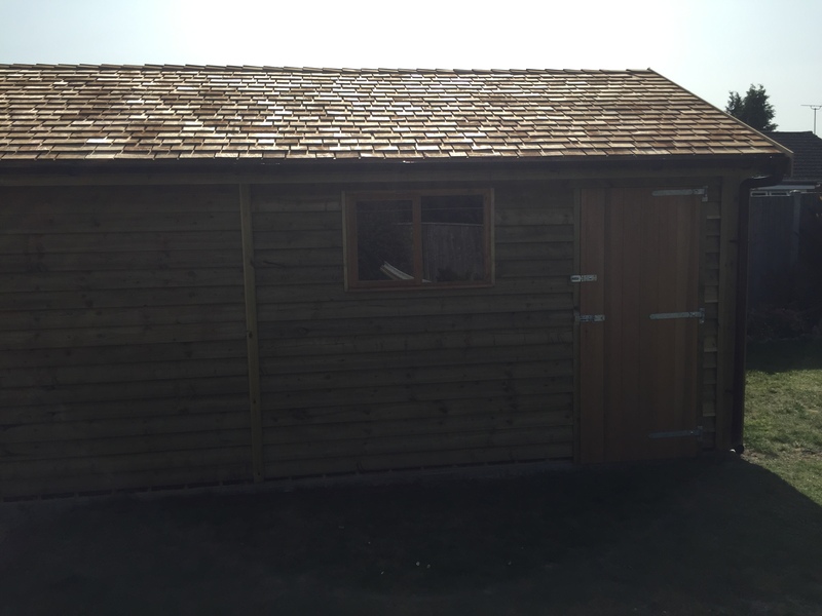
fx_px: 689
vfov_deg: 48.2
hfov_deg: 61.7
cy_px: 308
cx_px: 411
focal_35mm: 29
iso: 32
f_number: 2.2
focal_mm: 4.15
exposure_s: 1/2639
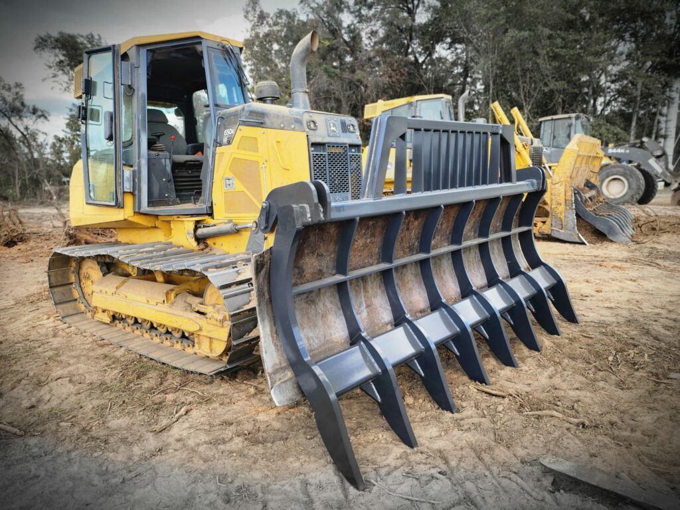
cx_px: 340
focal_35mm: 23
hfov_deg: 73.9
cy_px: 255
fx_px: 452
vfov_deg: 58.9
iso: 12
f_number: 1.8
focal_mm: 6.4
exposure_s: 1/200
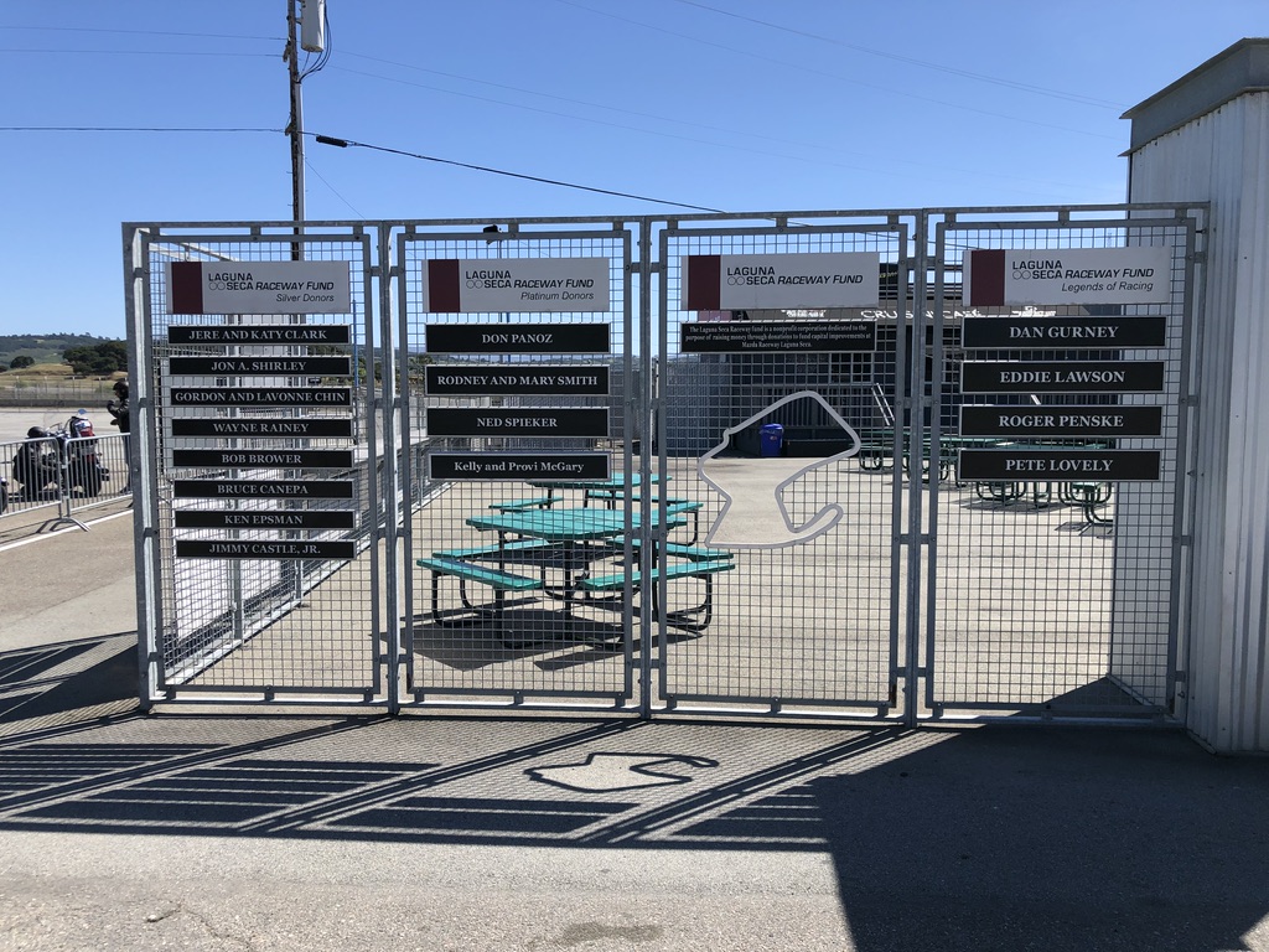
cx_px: 634
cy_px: 476
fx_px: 1026
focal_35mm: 28
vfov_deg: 49.7
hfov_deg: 63.4
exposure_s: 1/1715
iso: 20
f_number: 1.8
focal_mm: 4
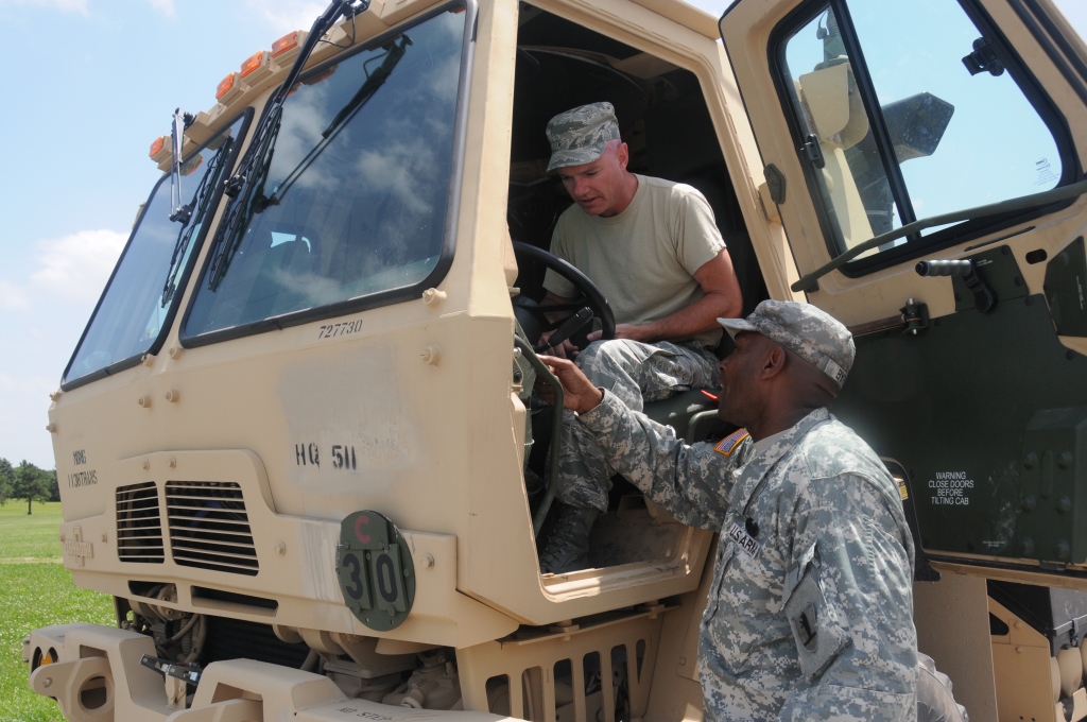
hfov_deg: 62.0
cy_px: 361
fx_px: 905
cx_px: 544
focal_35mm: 30
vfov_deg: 43.5
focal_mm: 20
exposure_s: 1/500
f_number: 8
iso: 400
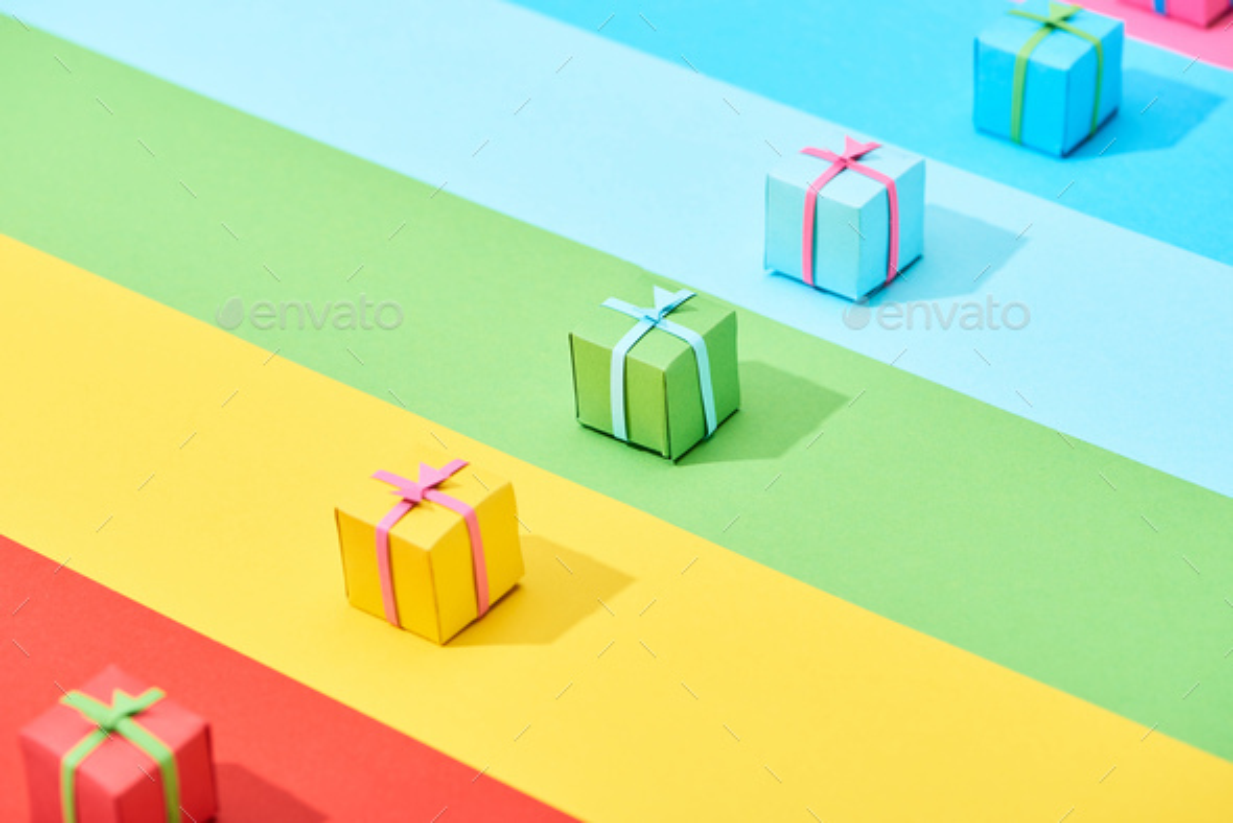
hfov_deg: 19.4
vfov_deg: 13.1
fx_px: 3598
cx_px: 616
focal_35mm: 105
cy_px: 412
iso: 125
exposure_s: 1/160
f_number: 9
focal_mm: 105
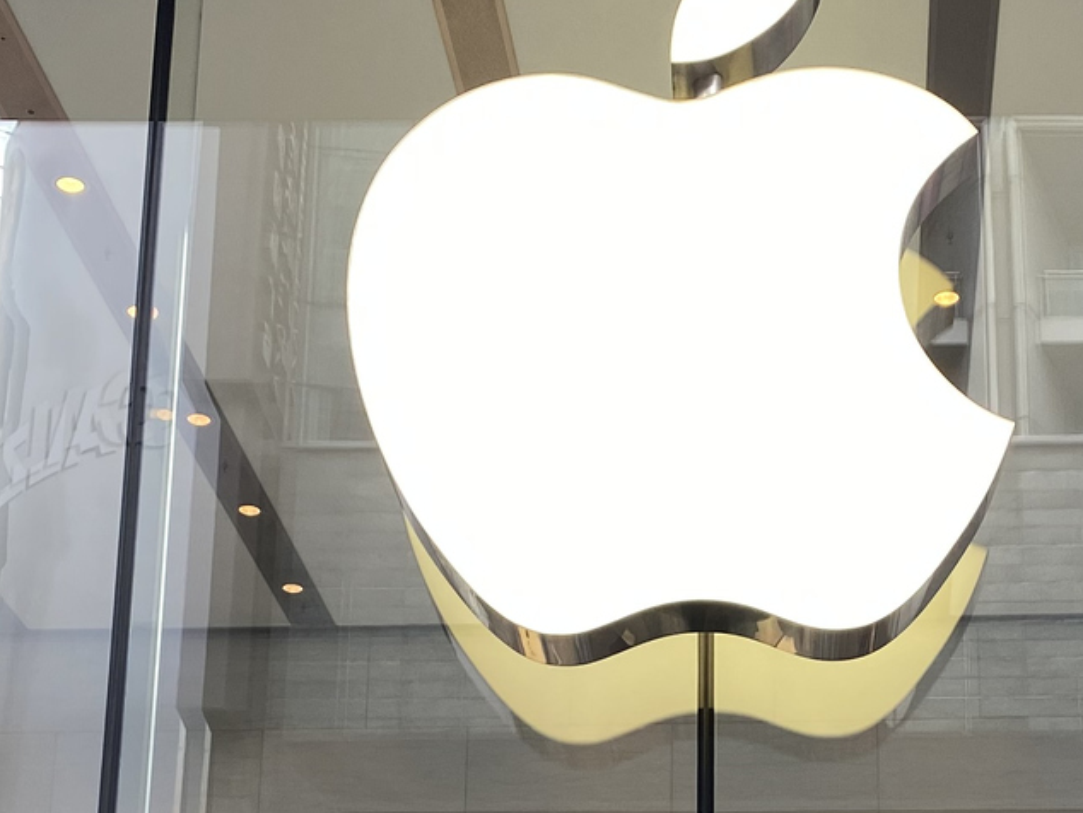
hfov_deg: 23.7
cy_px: 840
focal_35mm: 82
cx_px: 757
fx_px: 2566
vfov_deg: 17.5
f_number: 1.8
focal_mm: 4.25
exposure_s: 1/332
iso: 32
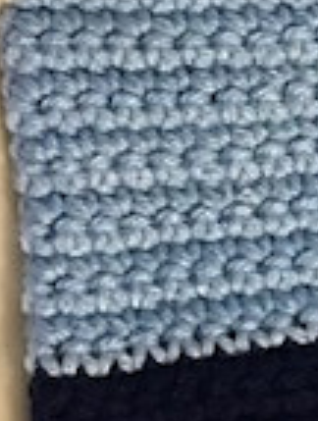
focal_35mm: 125
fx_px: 1524
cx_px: 339
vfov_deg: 15.7
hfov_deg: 11.7
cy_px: 180
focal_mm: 3.99
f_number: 1.8
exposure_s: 1/12
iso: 100
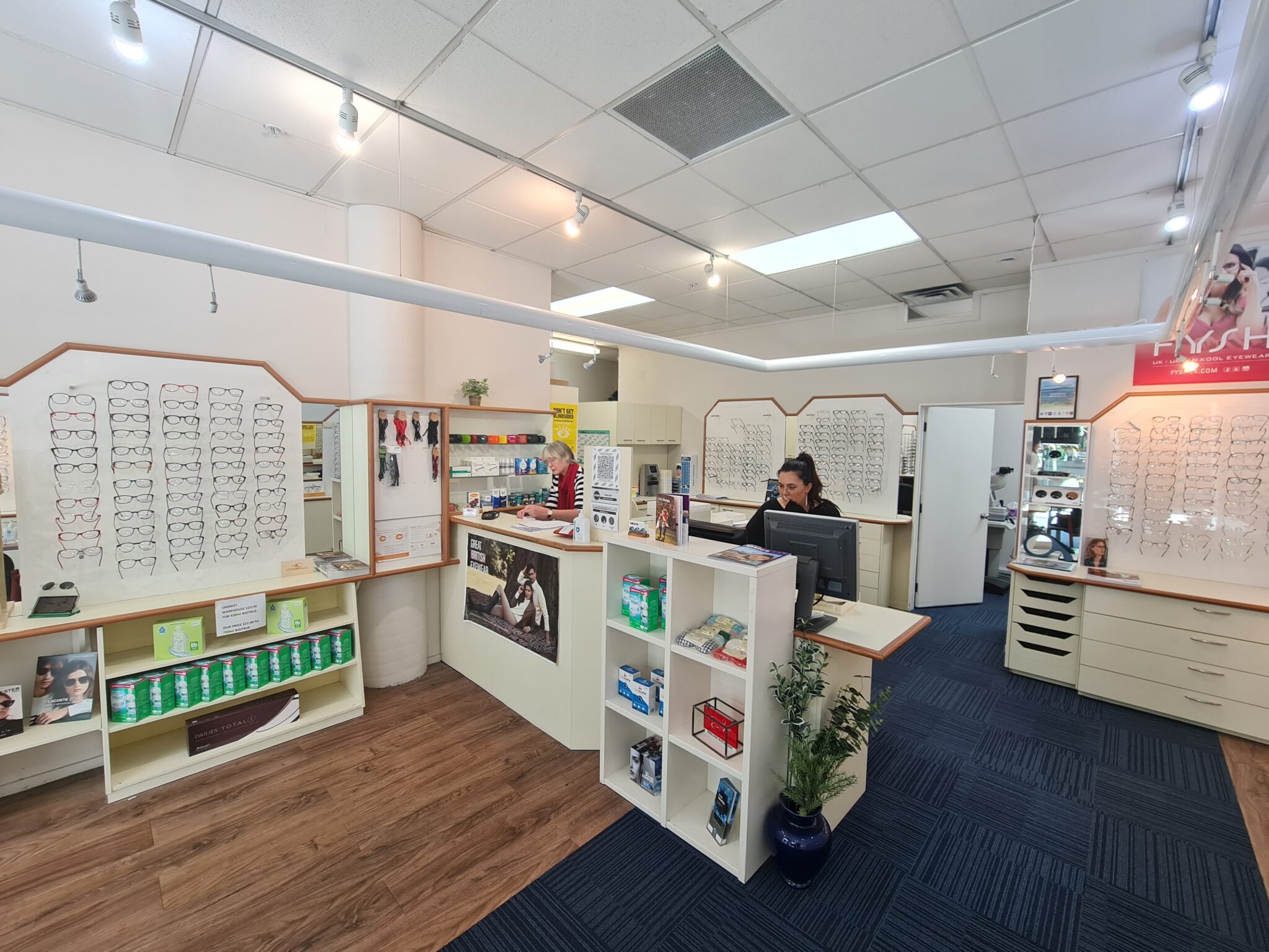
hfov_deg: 106.2
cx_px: 634
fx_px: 477
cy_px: 476
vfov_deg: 89.9
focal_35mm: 13
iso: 80
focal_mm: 2.2
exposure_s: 1/50
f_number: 2.2
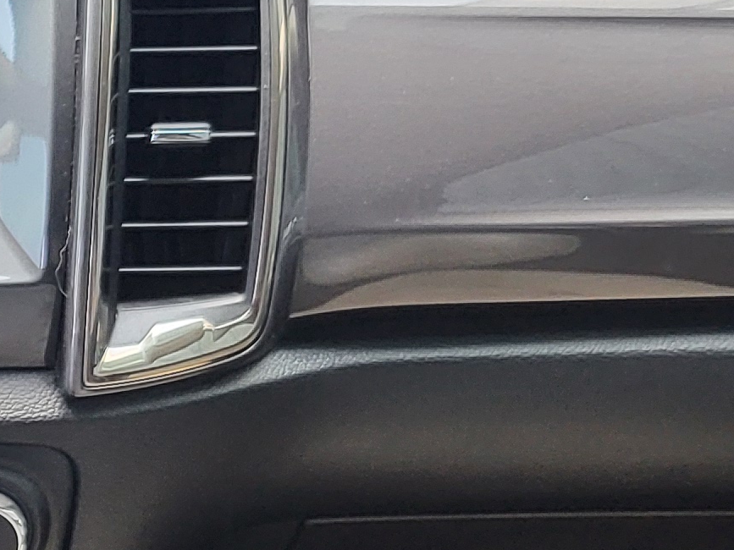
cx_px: -525
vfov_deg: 11.8
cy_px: 851
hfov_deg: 14.7
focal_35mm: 120
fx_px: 2544
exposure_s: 1/120
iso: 100
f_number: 1.8
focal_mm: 5.4
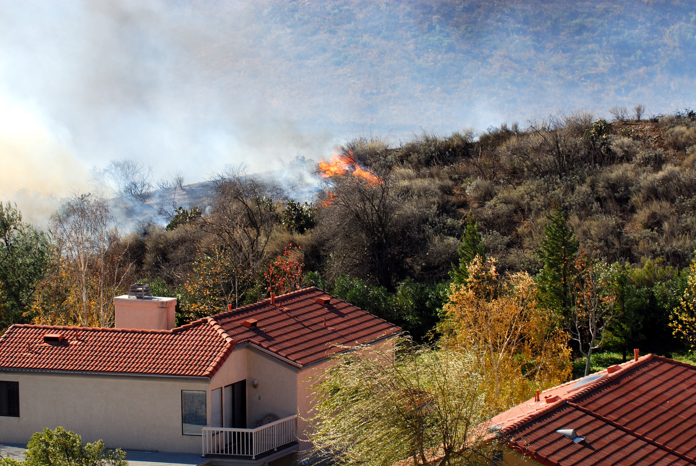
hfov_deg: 13.4
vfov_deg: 9.0
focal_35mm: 153
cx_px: 348
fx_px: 2962
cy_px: 233
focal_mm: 102
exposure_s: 1/350
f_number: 8
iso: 200
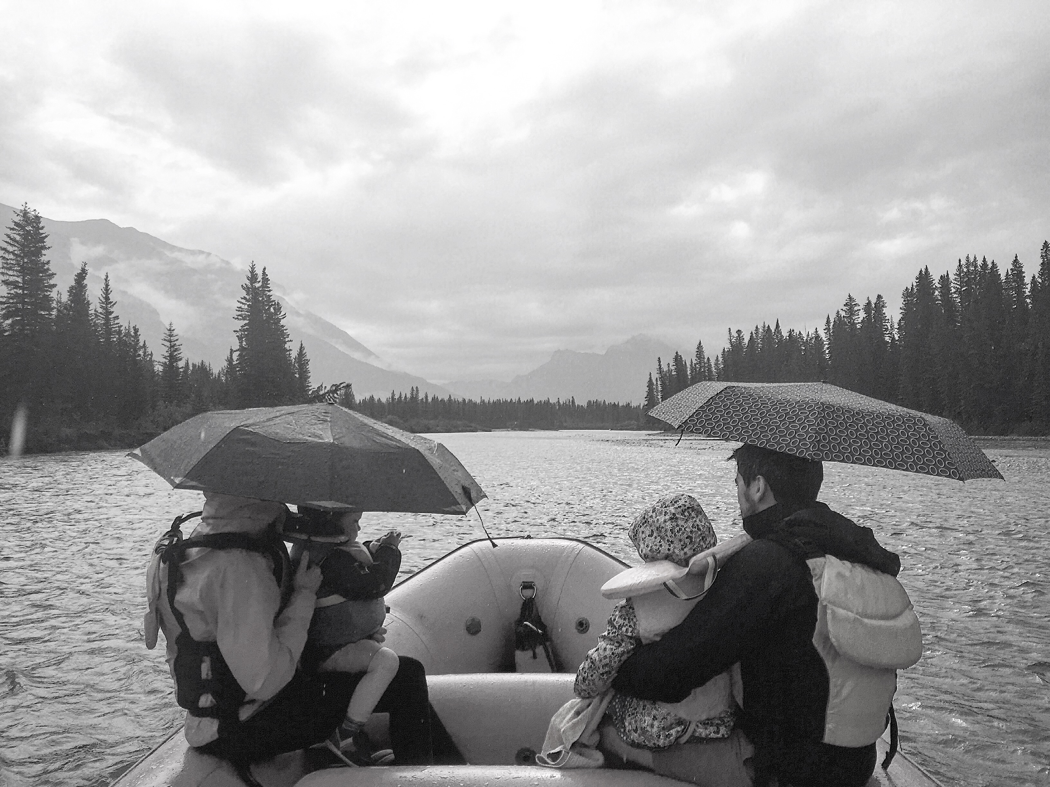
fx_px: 879
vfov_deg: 48.2
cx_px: 525
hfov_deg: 61.7
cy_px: 394
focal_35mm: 29
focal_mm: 4.15
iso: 32
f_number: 2.2
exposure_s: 1/2326
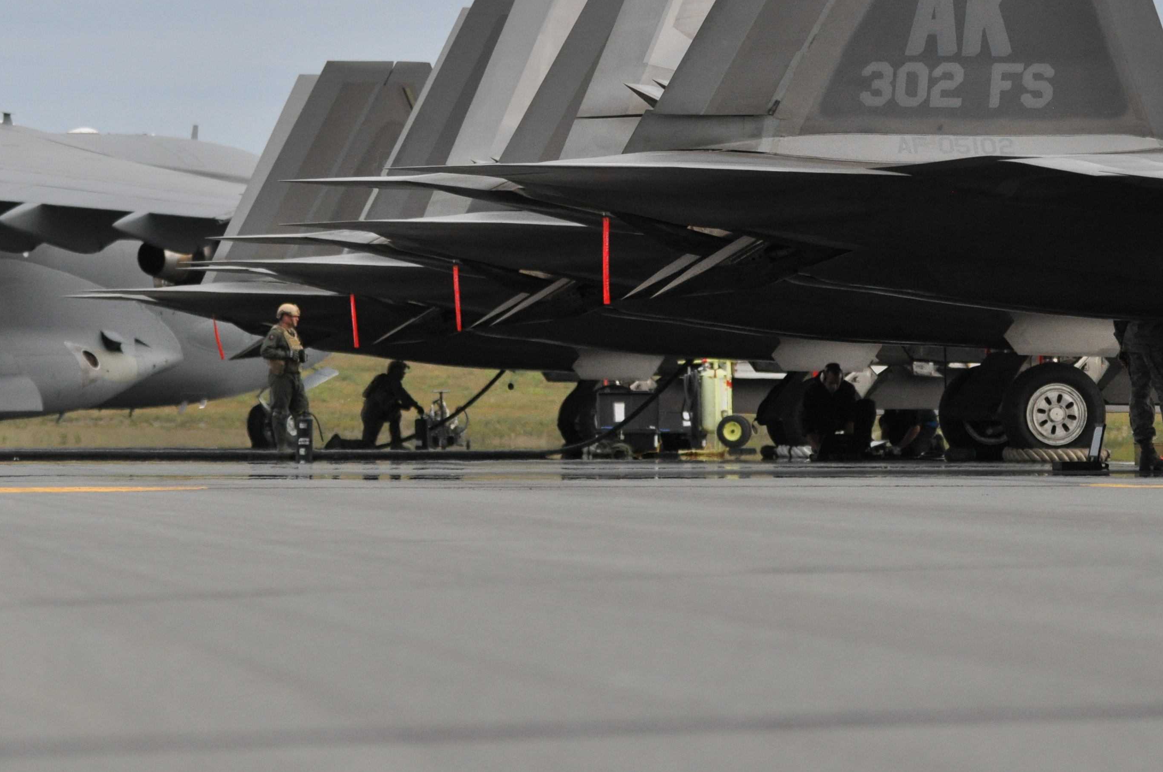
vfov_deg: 3.9
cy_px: 209
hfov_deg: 5.8
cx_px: 505
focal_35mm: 355
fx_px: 11454
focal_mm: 150
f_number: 5
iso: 800
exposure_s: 1/2500
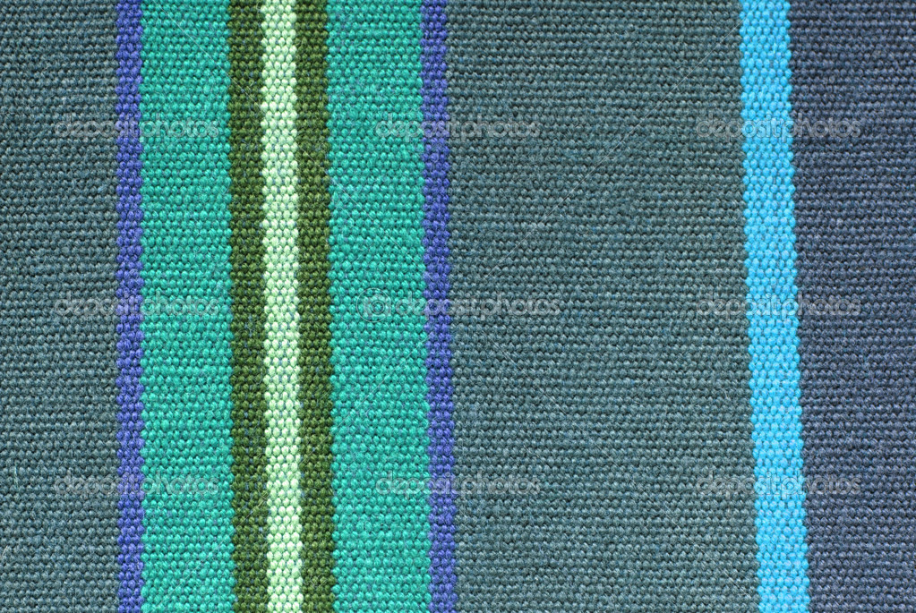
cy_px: 306
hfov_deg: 13.7
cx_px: 458
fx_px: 3822
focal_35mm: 150
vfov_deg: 9.2
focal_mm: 100
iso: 100
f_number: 16
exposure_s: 1/160
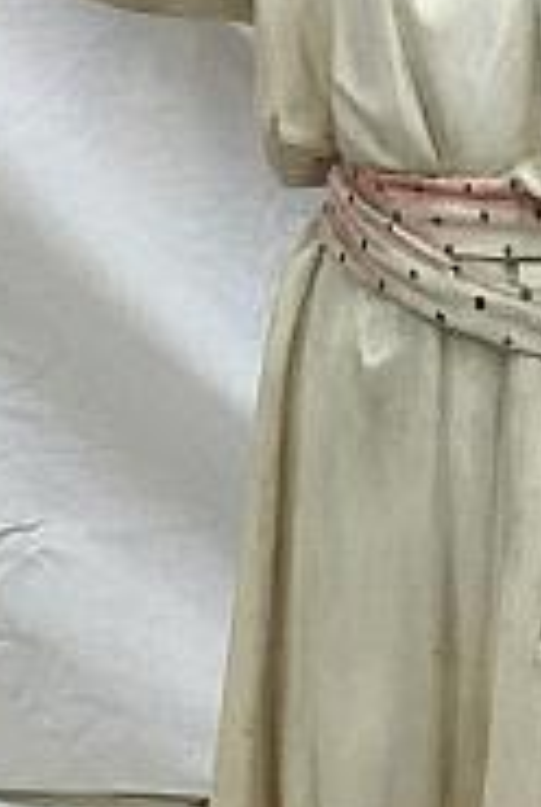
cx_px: 467
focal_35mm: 122
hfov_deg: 11.2
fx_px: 2740
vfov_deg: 16.7
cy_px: 336
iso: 40
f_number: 2.2
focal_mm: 4.15
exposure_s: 1/33
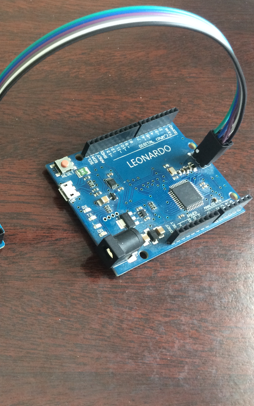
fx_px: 465
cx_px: -8
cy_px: 200
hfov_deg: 28.4
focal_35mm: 42
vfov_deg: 47.2
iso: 125
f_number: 2.2
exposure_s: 1/30
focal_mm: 4.15
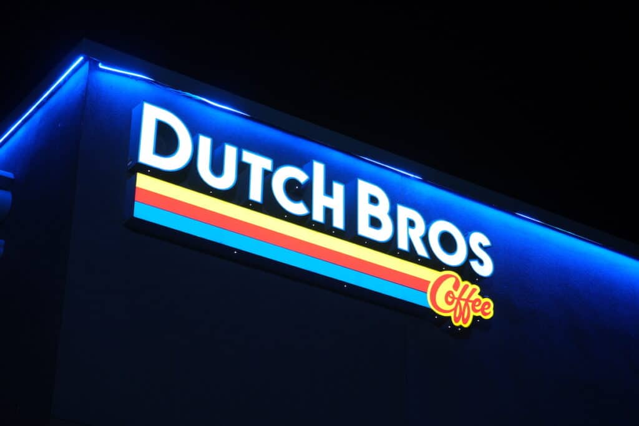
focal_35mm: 75
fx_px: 1331
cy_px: 213
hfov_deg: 27.0
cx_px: 320
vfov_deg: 18.2
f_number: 2.8
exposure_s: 1/150
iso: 1600
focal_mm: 50
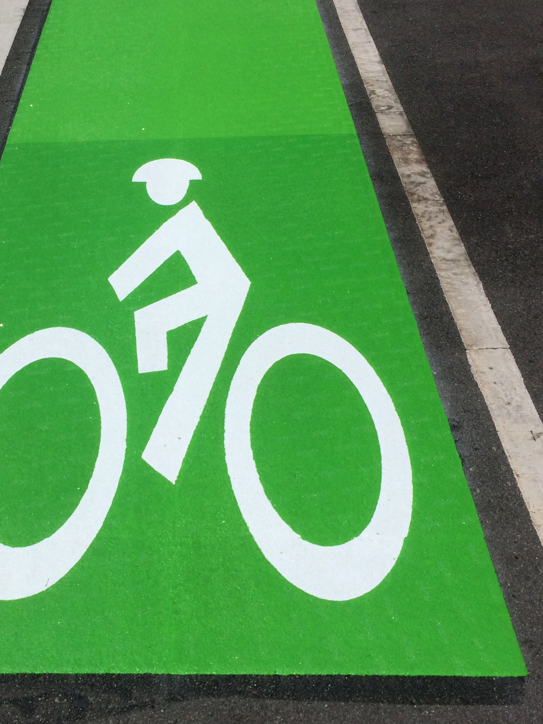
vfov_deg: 41.2
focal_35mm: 46
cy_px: 345
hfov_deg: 31.1
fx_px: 962
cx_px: 148
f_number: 2.2
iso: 40
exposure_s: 1/8264
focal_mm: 4.15
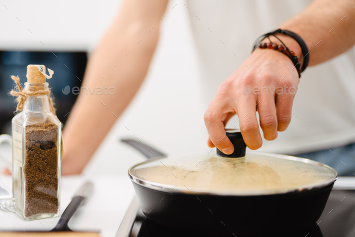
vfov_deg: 27.0
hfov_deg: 39.6
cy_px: 118
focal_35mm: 50
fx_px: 493
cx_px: 178
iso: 400
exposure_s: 1/160
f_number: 1.6
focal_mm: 50
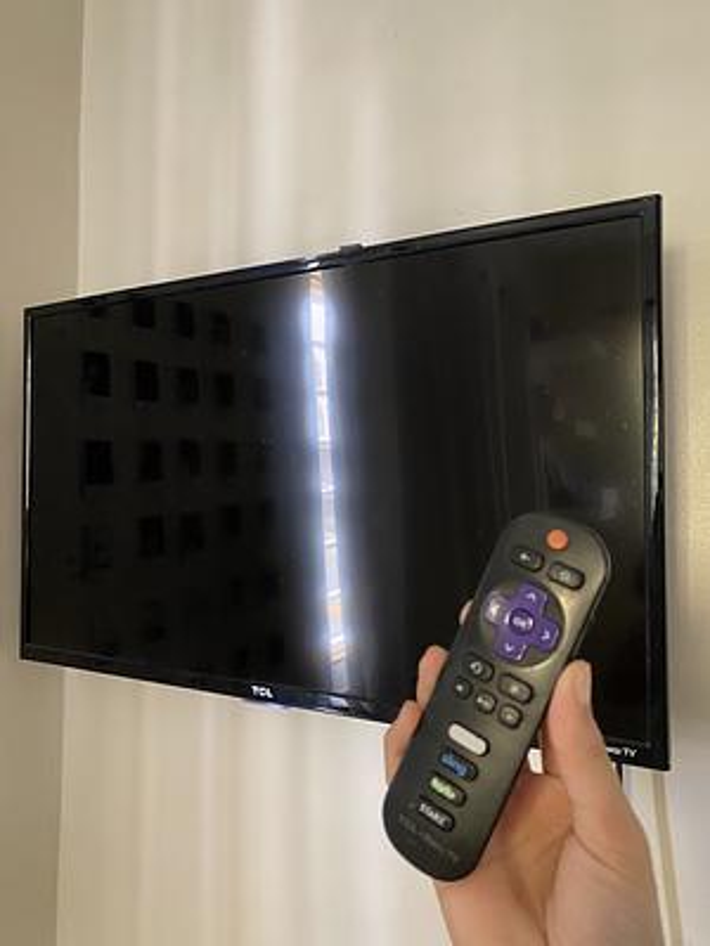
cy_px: 473
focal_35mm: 26
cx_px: 355
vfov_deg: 67.3
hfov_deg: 53.1
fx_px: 711
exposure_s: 1/45
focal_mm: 4.25
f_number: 1.8
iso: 400
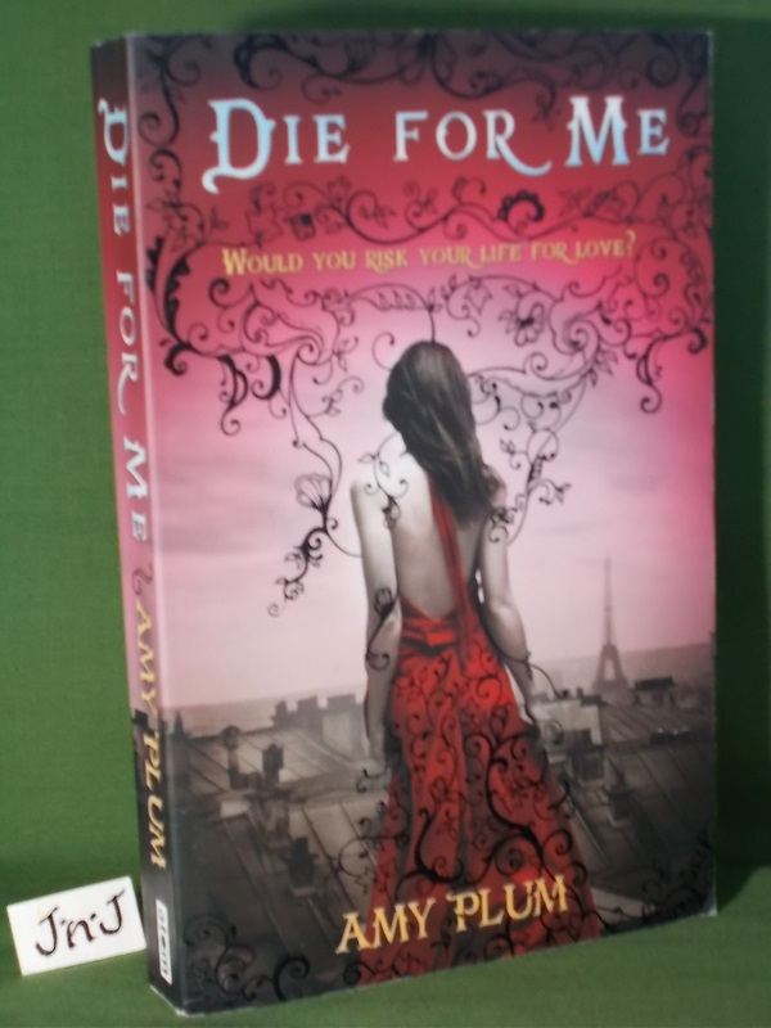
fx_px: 1960
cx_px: 386
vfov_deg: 29.4
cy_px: 514
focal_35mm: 66
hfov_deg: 22.3
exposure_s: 1/15
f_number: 5.3
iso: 200
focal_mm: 11.8
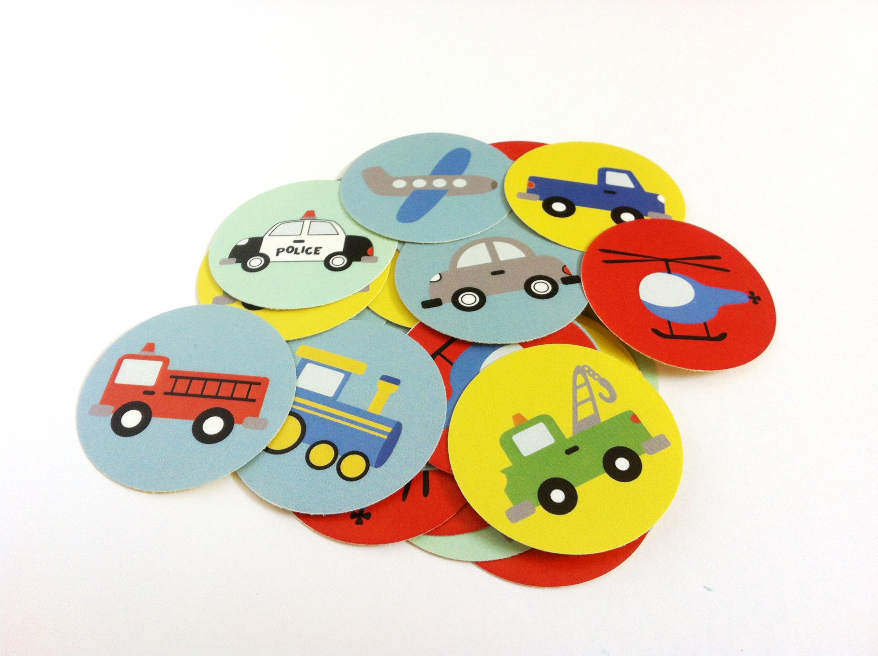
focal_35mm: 35
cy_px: 328
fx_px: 886
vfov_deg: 40.6
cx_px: 439
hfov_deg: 52.7
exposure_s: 1/30
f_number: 2.8
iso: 80
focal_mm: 3.85
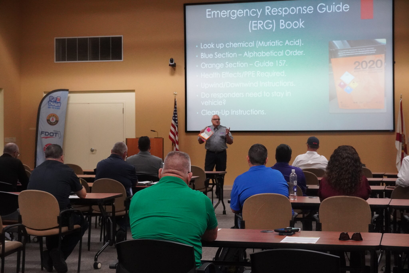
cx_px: 204
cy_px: 136
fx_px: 750
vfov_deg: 20.6
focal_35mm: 66
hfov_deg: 30.5
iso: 5000
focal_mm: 44
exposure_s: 1/160
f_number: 5
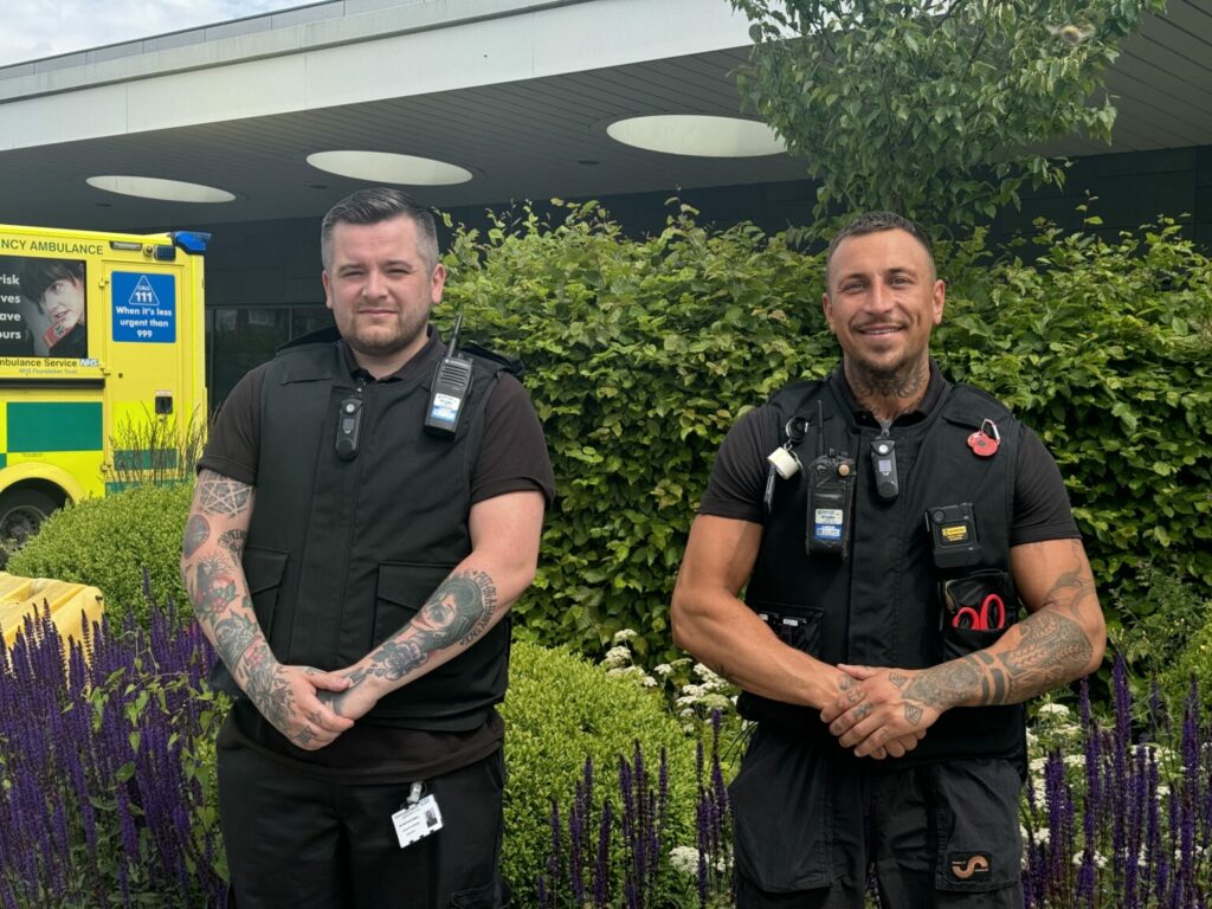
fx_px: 1681
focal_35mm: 48
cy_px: 454
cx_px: 606
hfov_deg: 39.7
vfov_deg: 30.3
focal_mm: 6.76
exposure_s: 1/2717
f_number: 1.78
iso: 64
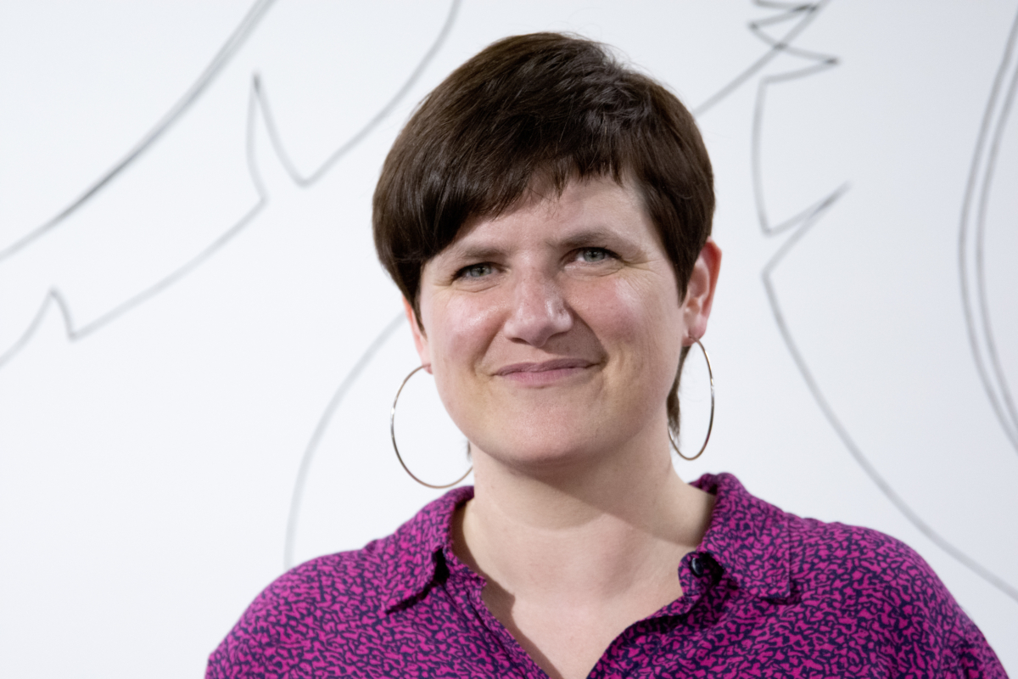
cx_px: 509
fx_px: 4453
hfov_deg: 13.0
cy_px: 340
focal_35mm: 158
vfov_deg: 8.7
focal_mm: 105
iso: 1600
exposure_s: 1/180
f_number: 4
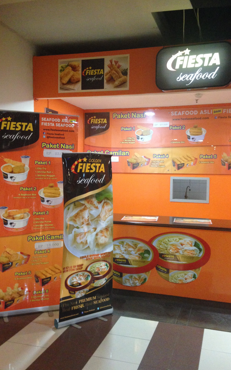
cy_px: 185
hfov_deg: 35.3
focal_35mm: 36
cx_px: 120
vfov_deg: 54.0
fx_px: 363
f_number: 2.4
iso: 320
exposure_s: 1/20
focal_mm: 4.12
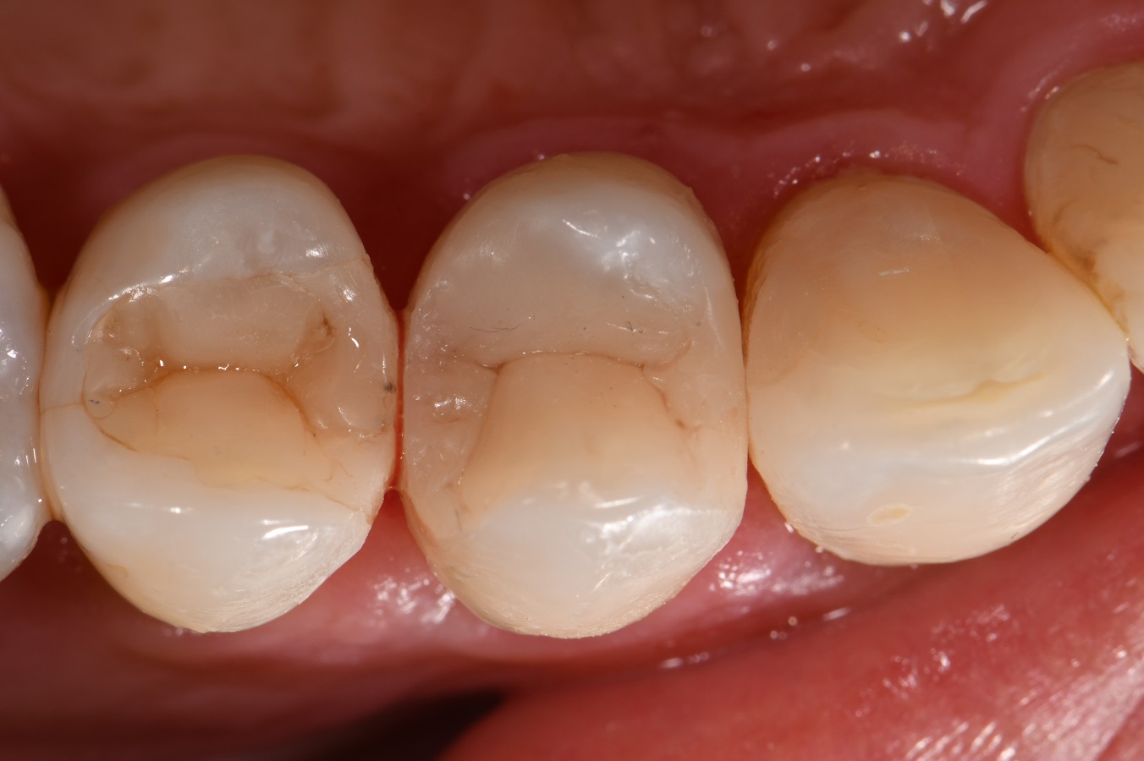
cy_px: 380
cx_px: 572
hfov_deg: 13.1
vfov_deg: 8.7
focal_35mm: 157
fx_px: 4986
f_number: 32
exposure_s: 1/160
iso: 200
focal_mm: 105
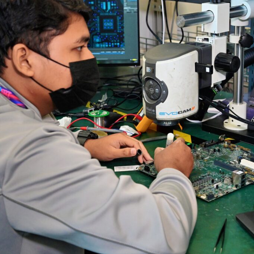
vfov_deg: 26.9
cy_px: 127
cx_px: 179
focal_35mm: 64
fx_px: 531
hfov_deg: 26.7
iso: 5000
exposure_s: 1/250
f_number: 6.3
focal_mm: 50
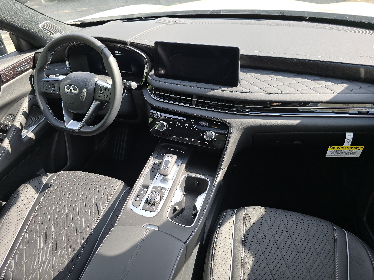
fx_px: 248
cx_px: 187
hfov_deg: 73.9
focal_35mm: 23
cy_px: 140
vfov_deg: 58.9
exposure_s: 1/180
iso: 25
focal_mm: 6.3
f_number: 1.7
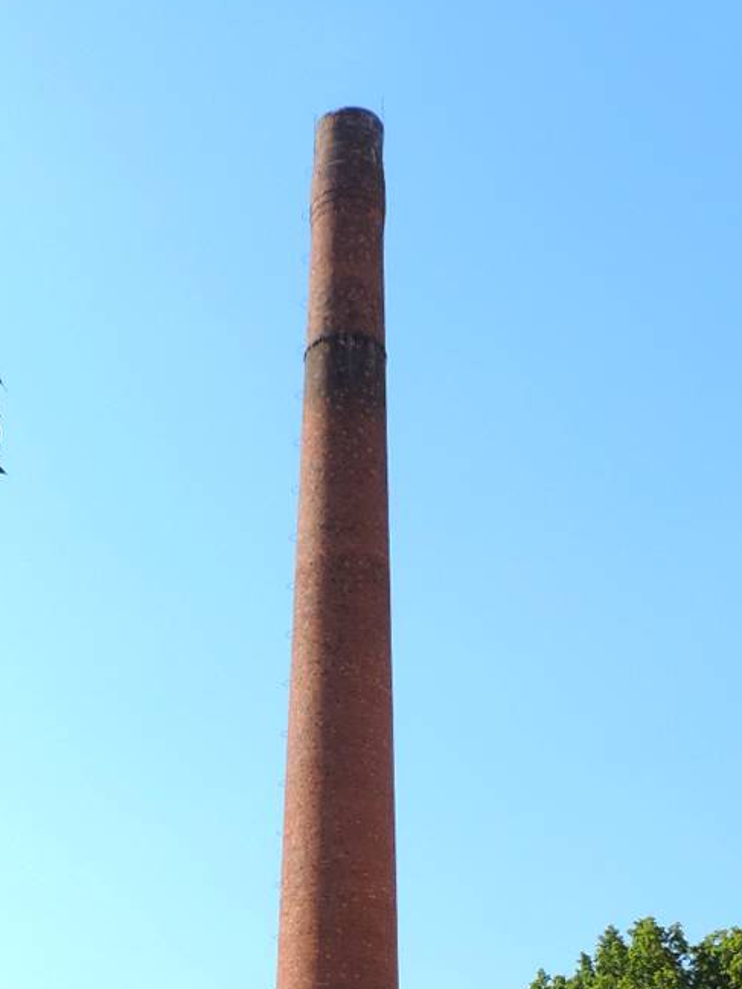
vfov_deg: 25.7
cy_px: 1129
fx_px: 1971
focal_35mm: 69
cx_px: 203
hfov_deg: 21.2
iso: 80
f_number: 3.1
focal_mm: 4.9
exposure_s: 1/1000
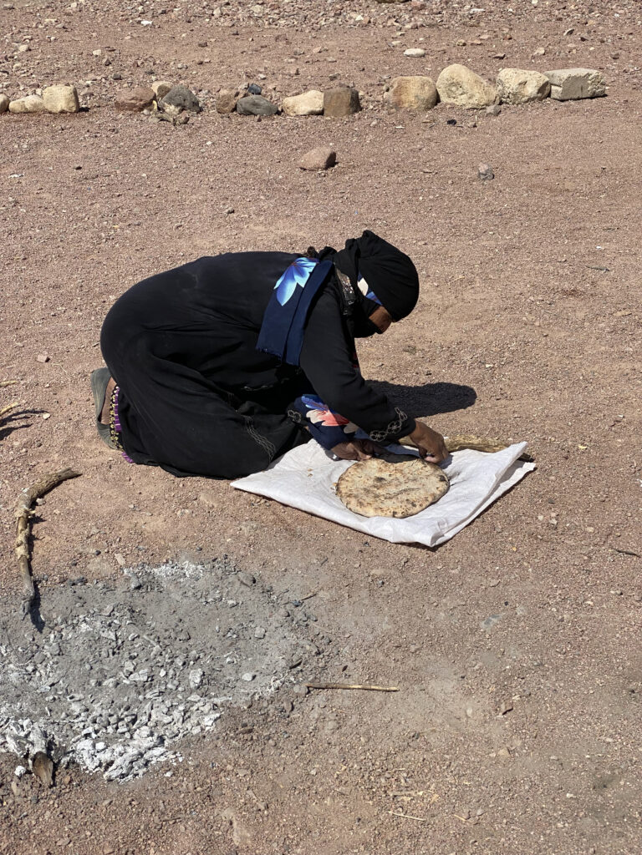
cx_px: 321
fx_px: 1286
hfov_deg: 28.0
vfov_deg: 36.8
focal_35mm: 52
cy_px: 428
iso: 20
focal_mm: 6
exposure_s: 1/2817
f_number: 2
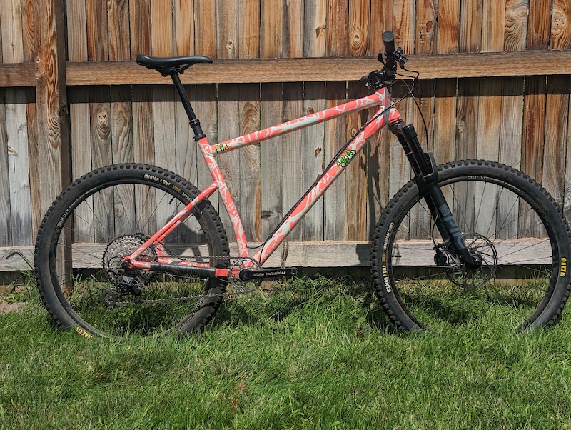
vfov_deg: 30.3
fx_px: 793
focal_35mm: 48
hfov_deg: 39.6
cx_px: 286
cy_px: 215
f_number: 1.85
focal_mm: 6.81
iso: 50
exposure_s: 1/5435
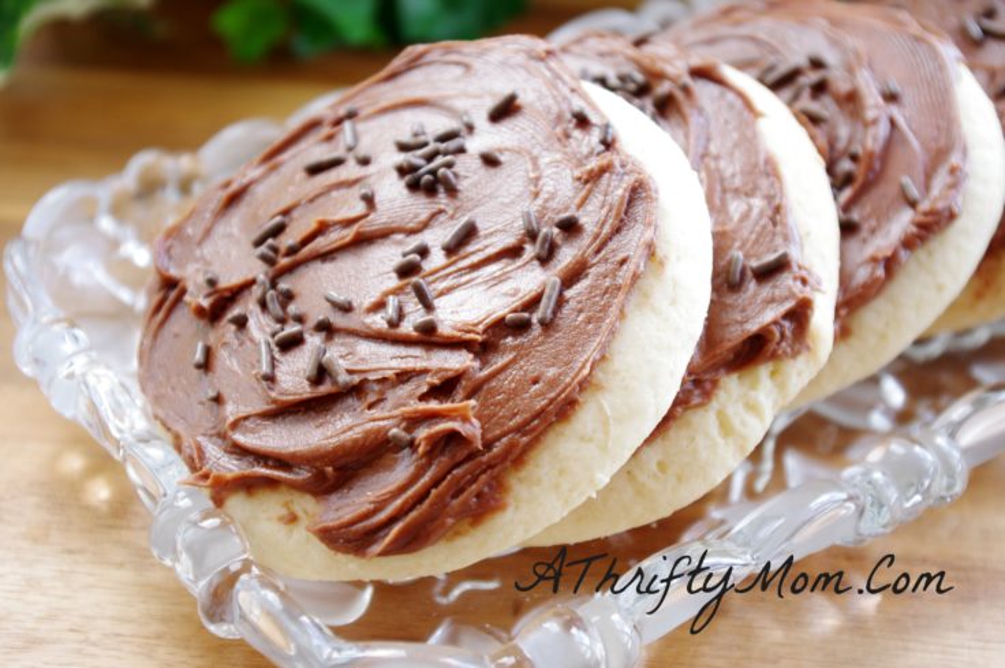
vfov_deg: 22.6
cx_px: 502
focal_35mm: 60
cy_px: 334
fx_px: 1673
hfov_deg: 33.4
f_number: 4.5
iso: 400
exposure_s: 1/40
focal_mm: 40
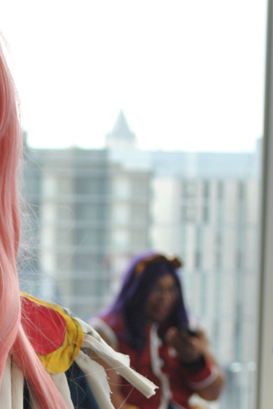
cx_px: -134
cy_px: 497
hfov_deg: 6.2
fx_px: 2496
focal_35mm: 220
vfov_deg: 9.2
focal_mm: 42
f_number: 5.3
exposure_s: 1/125
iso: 200
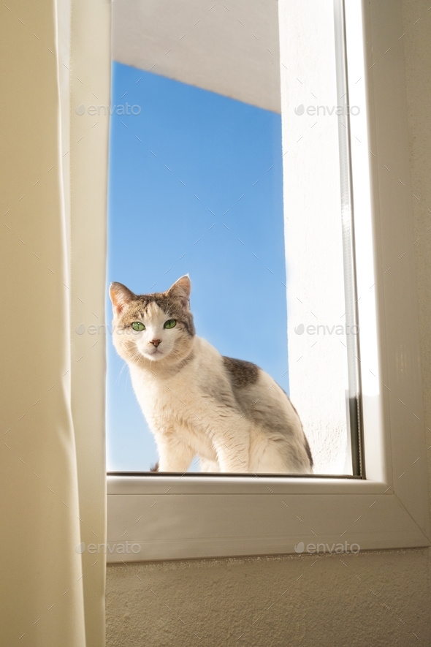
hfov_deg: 27.0
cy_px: 324
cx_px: 216
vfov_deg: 39.6
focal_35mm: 50
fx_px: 898
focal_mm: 33
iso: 160
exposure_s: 1/250
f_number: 7.1
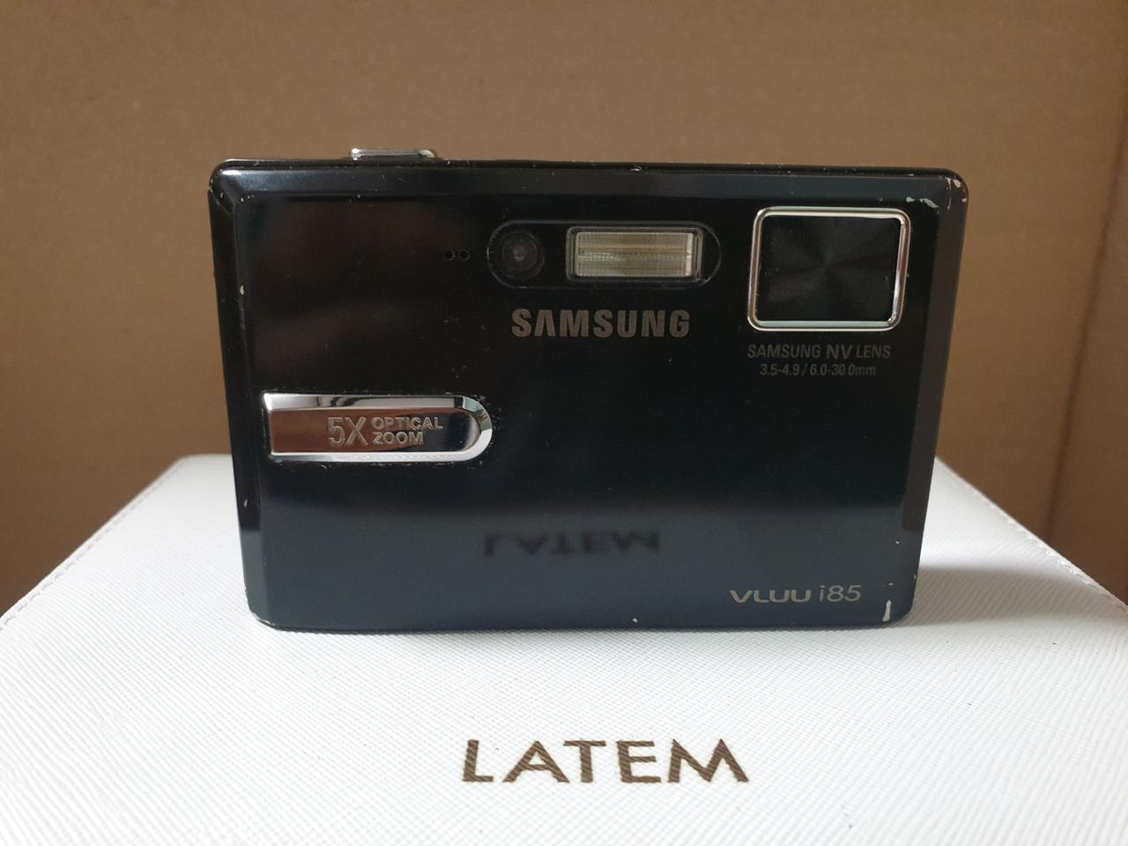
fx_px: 847
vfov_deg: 53.1
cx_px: 564
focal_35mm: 26
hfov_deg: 67.3
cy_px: 423
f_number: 2.4
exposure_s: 1/30
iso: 320
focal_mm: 4.3
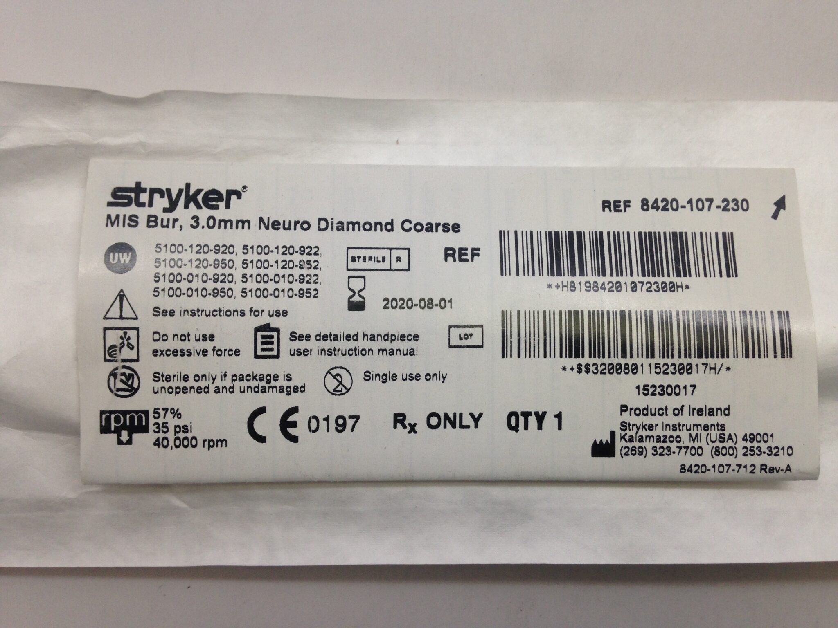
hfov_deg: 55.4
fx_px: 799
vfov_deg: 42.9
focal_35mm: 33
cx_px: 419
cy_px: 314
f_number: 2.4
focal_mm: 4.12
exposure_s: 1/60
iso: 50
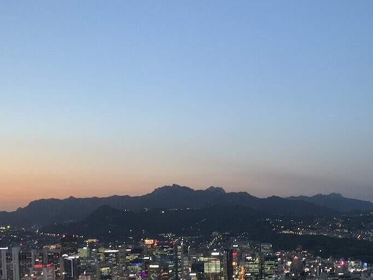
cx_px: 201
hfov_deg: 38.9
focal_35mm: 49
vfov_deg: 28.6
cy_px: 249
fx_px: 528
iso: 400
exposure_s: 1/30
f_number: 1.8
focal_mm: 4.25
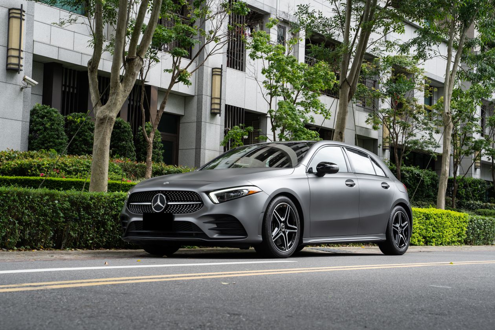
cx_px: 248
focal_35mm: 55
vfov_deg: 24.6
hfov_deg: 36.2
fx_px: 756
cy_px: 165
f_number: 8
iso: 250
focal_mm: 55
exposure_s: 1/250
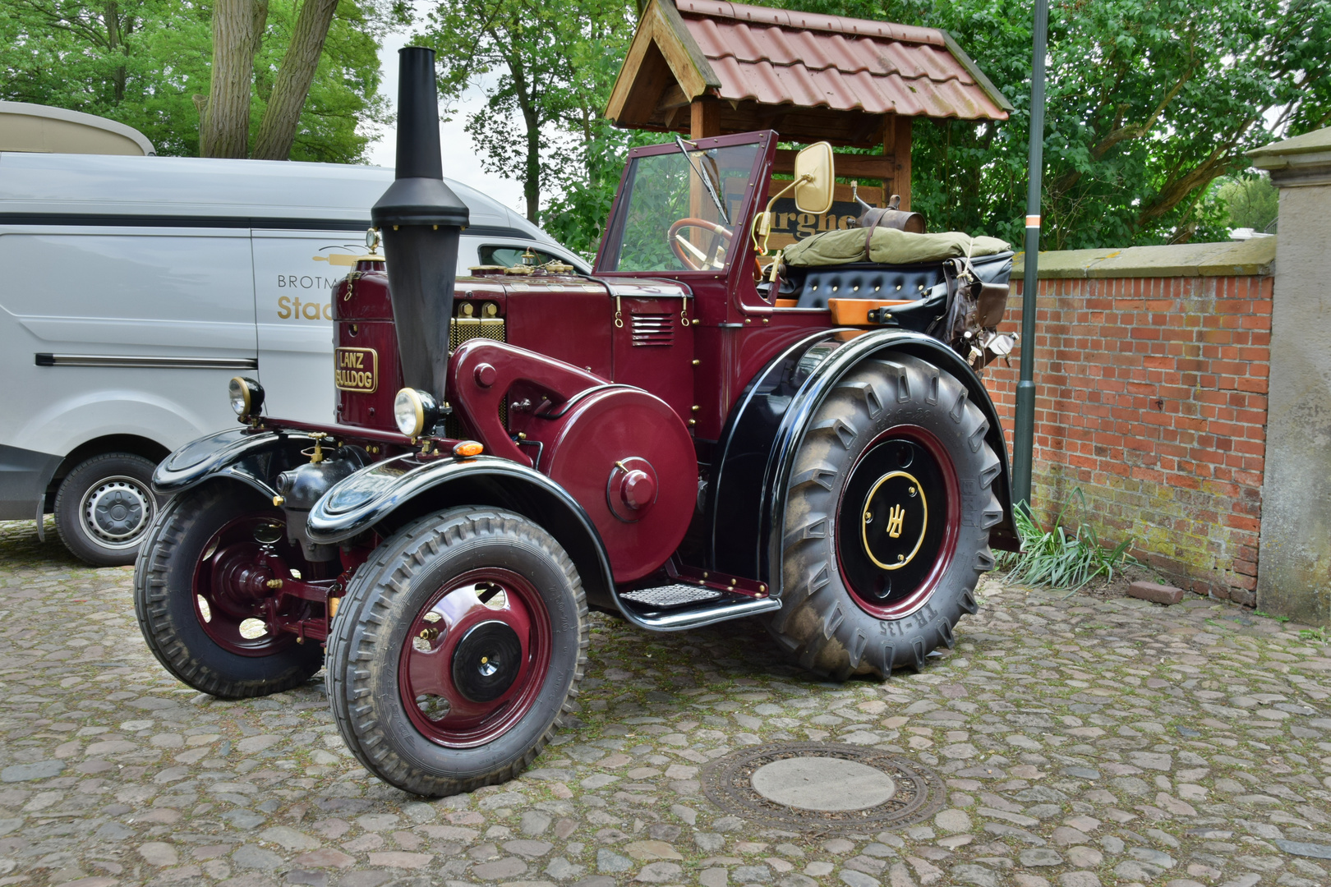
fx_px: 1331
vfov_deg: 36.9
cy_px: 444
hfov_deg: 53.1
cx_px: 666
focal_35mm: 36
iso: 400
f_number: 13
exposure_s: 1/50
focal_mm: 24
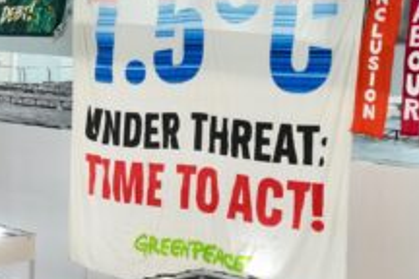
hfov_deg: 17.3
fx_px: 1210
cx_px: -244
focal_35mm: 104
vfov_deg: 13.2
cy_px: 163
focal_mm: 30
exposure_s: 1/160
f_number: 4.5
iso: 800
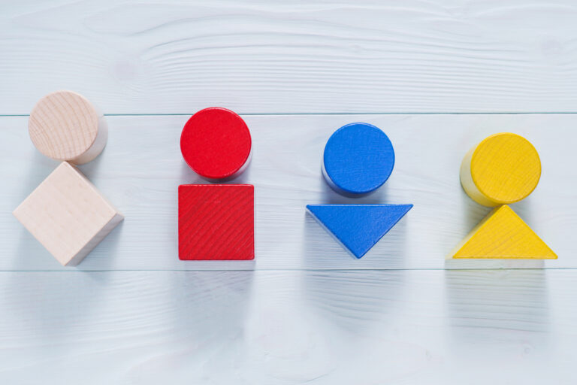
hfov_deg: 27.0
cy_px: 192
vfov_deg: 18.2
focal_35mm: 75
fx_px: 1202
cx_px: 288
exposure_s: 1/125
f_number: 10
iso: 100
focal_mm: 50
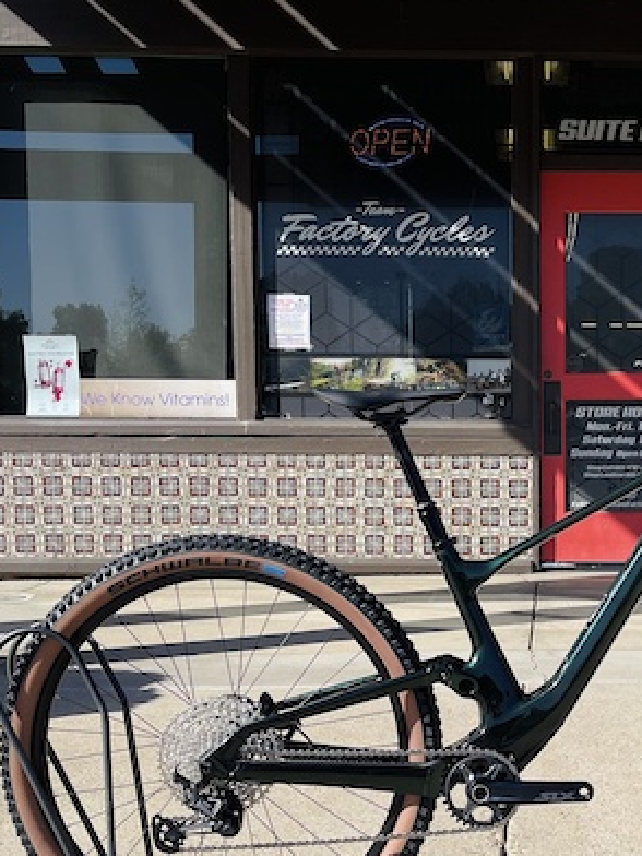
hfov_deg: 26.7
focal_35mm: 53
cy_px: 544
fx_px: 1311
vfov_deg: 35.9
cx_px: 557
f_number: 1.6
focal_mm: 5.1
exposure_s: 1/4049
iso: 50
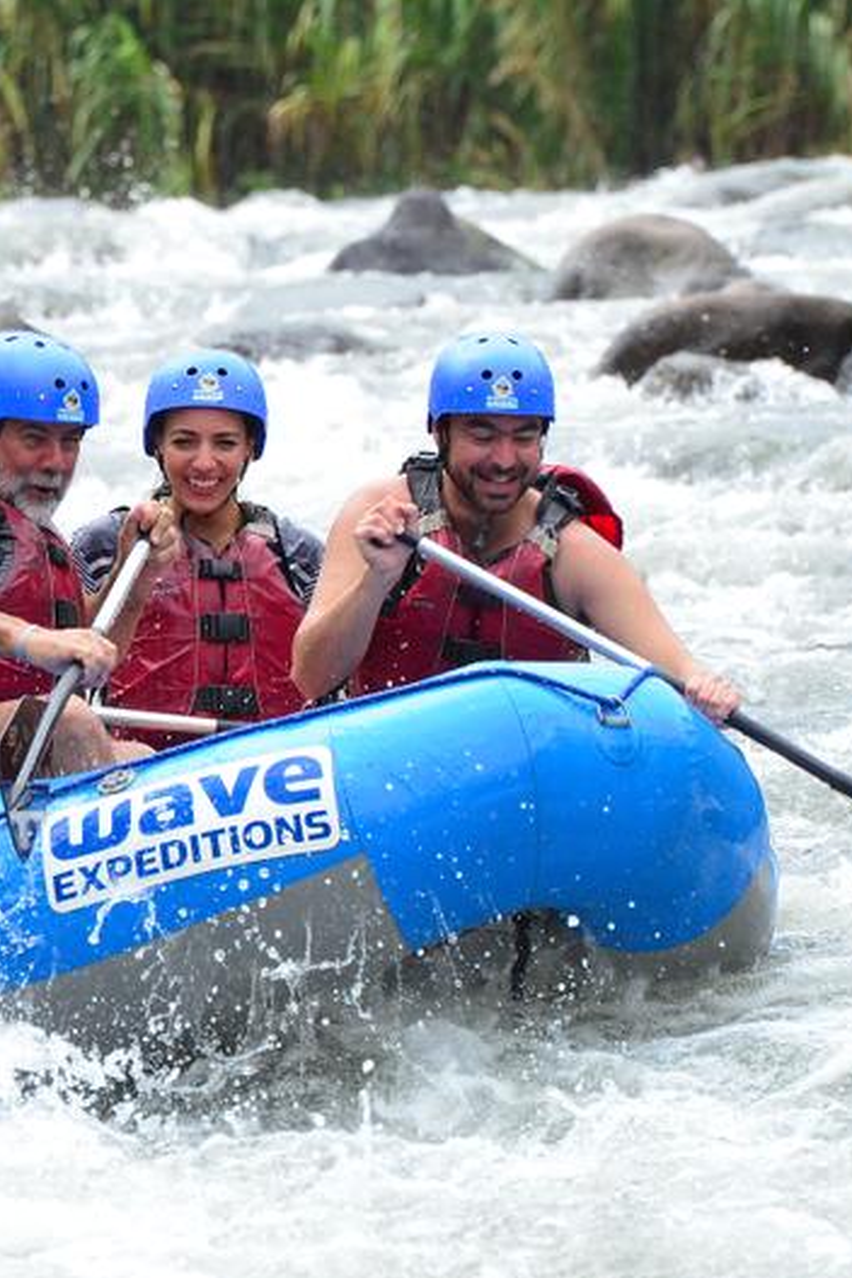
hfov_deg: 2.0
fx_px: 24174
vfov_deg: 3.0
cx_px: 34
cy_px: 639
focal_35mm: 681
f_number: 9
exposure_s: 1/1250
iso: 2000
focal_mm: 300
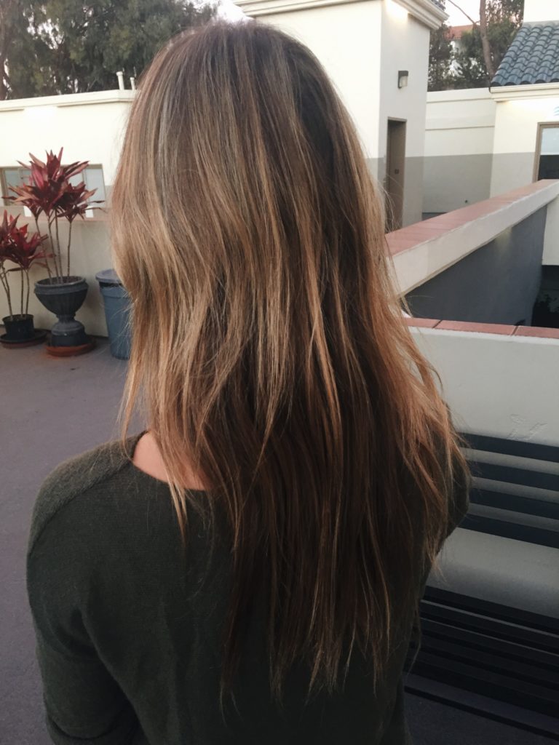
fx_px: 624
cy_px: 372
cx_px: 280
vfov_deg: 61.7
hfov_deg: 48.2
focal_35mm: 29
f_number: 2.2
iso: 125
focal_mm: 4.15
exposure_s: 1/30
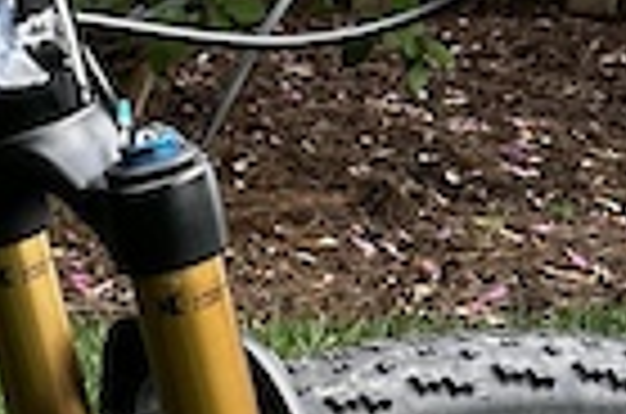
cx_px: -905
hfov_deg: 11.0
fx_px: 2706
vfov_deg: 8.4
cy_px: 742
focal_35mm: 156
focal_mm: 5.7
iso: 80
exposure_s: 1/121
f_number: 1.5
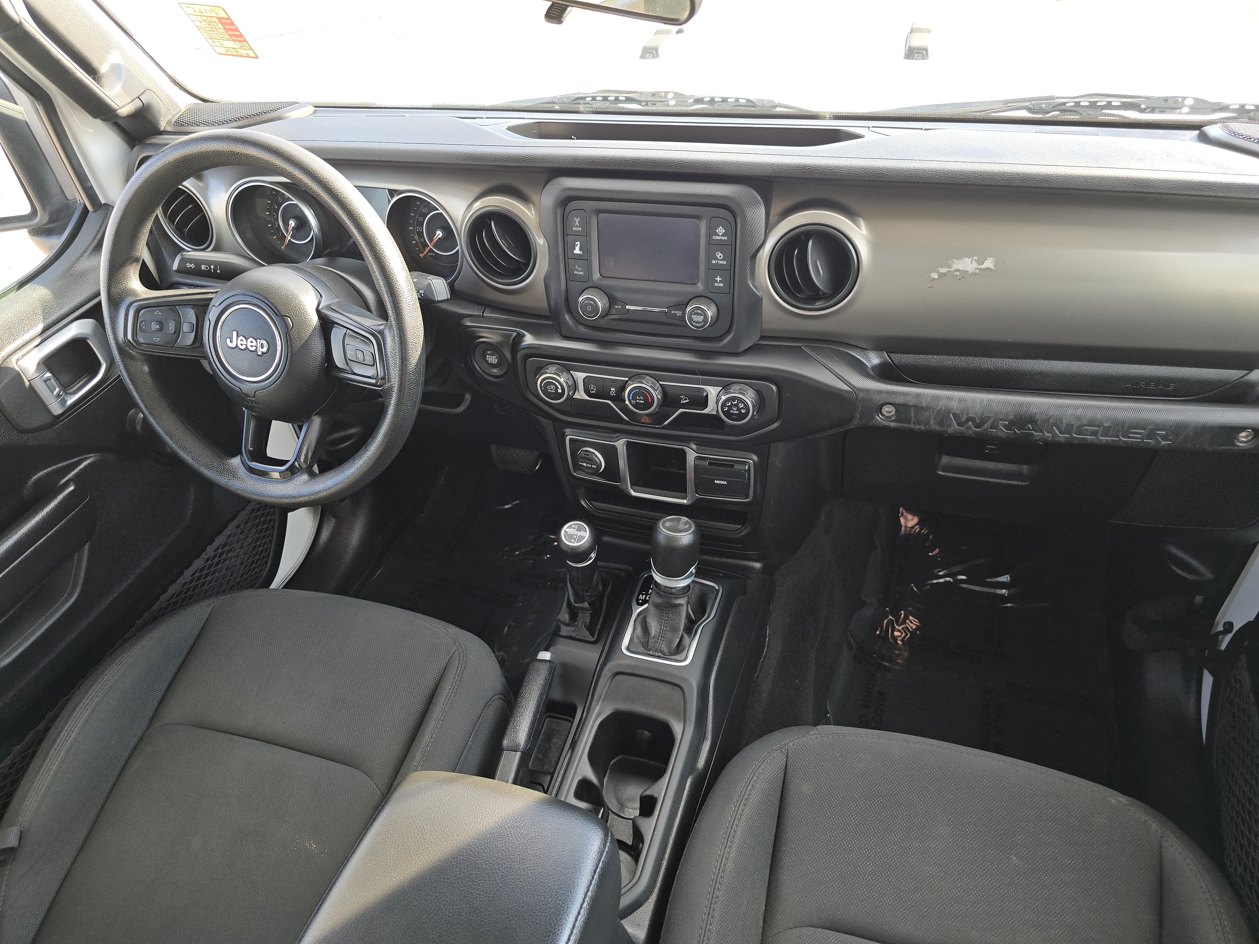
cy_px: 472
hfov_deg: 73.9
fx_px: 837
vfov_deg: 58.9
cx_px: 630
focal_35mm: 23
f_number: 1.7
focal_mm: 6.3
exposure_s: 1/180
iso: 64
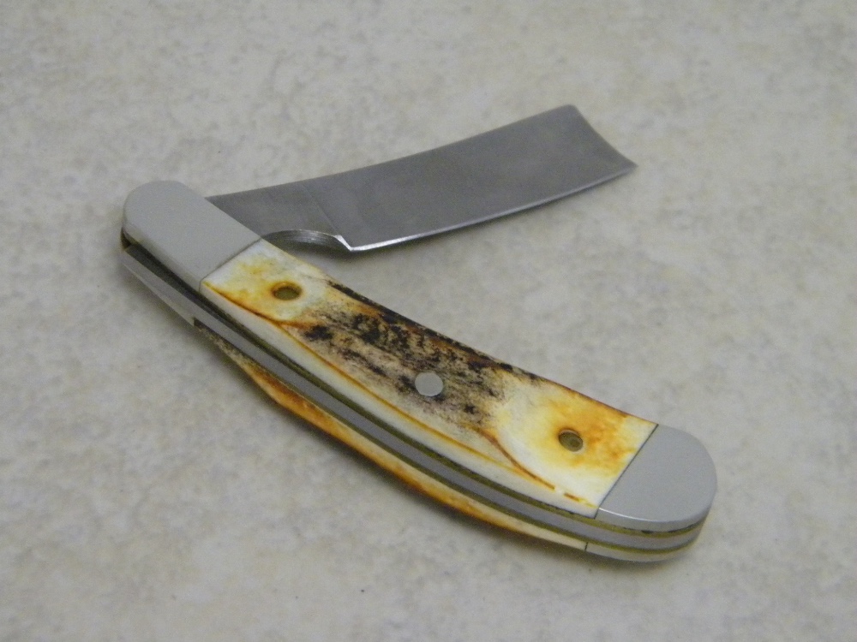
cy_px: 321
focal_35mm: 105
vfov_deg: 14.1
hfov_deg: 18.7
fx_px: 2600
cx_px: 428
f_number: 4.7
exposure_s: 1/30.4
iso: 800
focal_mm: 19
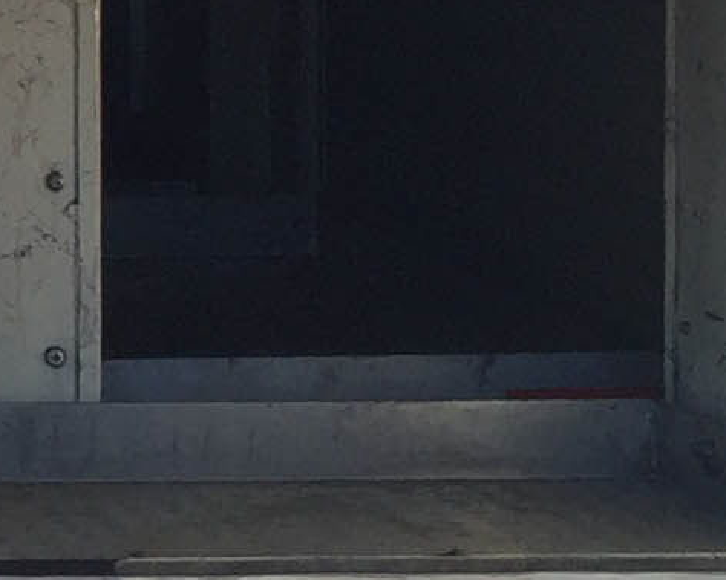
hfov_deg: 8.8
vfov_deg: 7.8
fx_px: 4189
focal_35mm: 195
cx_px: -1138
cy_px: -323
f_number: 2.2
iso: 32
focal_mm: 4.15
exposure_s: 1/1099
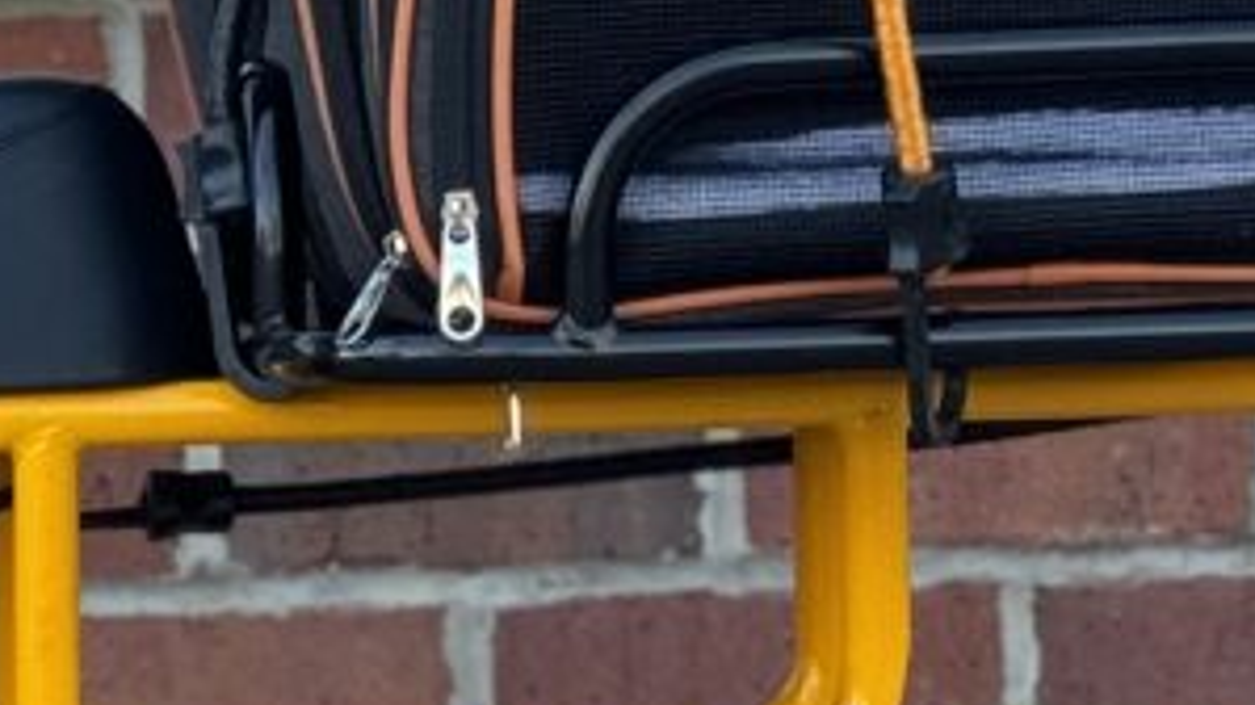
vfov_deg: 4.5
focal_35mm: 269
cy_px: 969
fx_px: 8949
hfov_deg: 7.8
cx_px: -995
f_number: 1.78
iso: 64
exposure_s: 1/379
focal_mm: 6.86
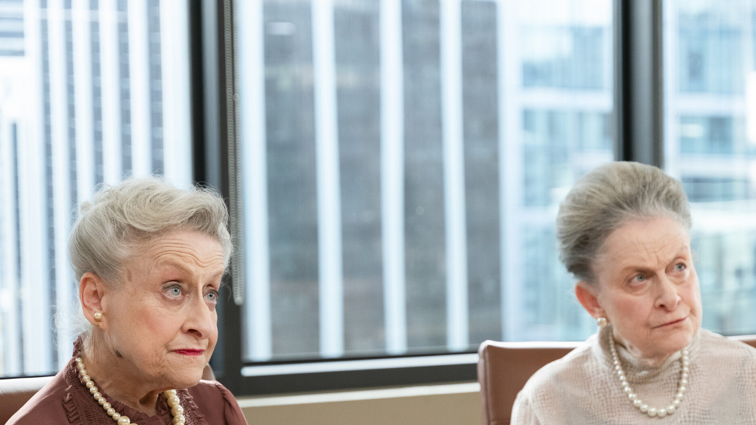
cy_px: 320
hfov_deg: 23.9
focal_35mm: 89
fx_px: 1784
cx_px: 427
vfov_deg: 13.5
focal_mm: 62
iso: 2000
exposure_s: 1/160
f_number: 3.2
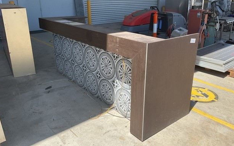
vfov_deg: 39.4
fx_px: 204
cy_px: 66
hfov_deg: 59.7
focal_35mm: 32
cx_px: 119
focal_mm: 3
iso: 16
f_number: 1.8
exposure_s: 1/1311
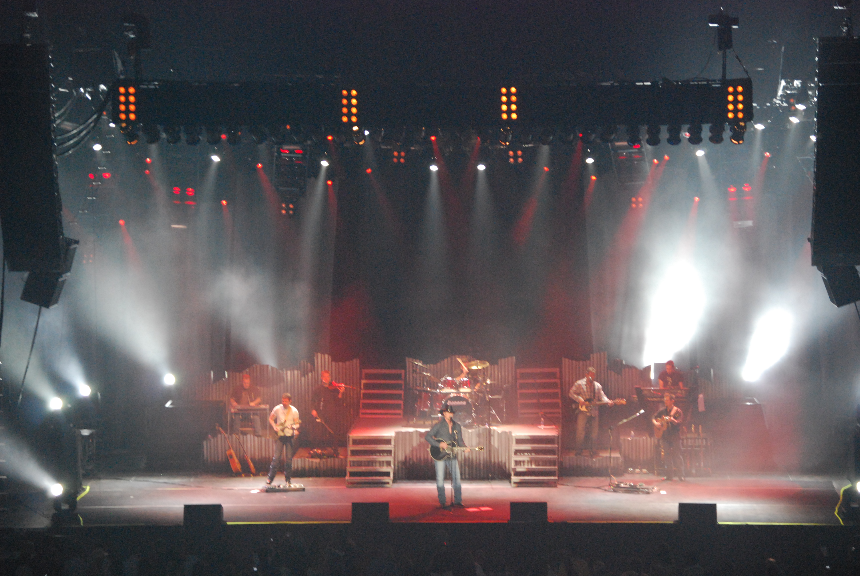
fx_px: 3408
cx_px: 430
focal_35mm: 142
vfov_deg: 9.7
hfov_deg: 14.4
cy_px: 288
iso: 1600
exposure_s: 1/60
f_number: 4.8
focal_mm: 95
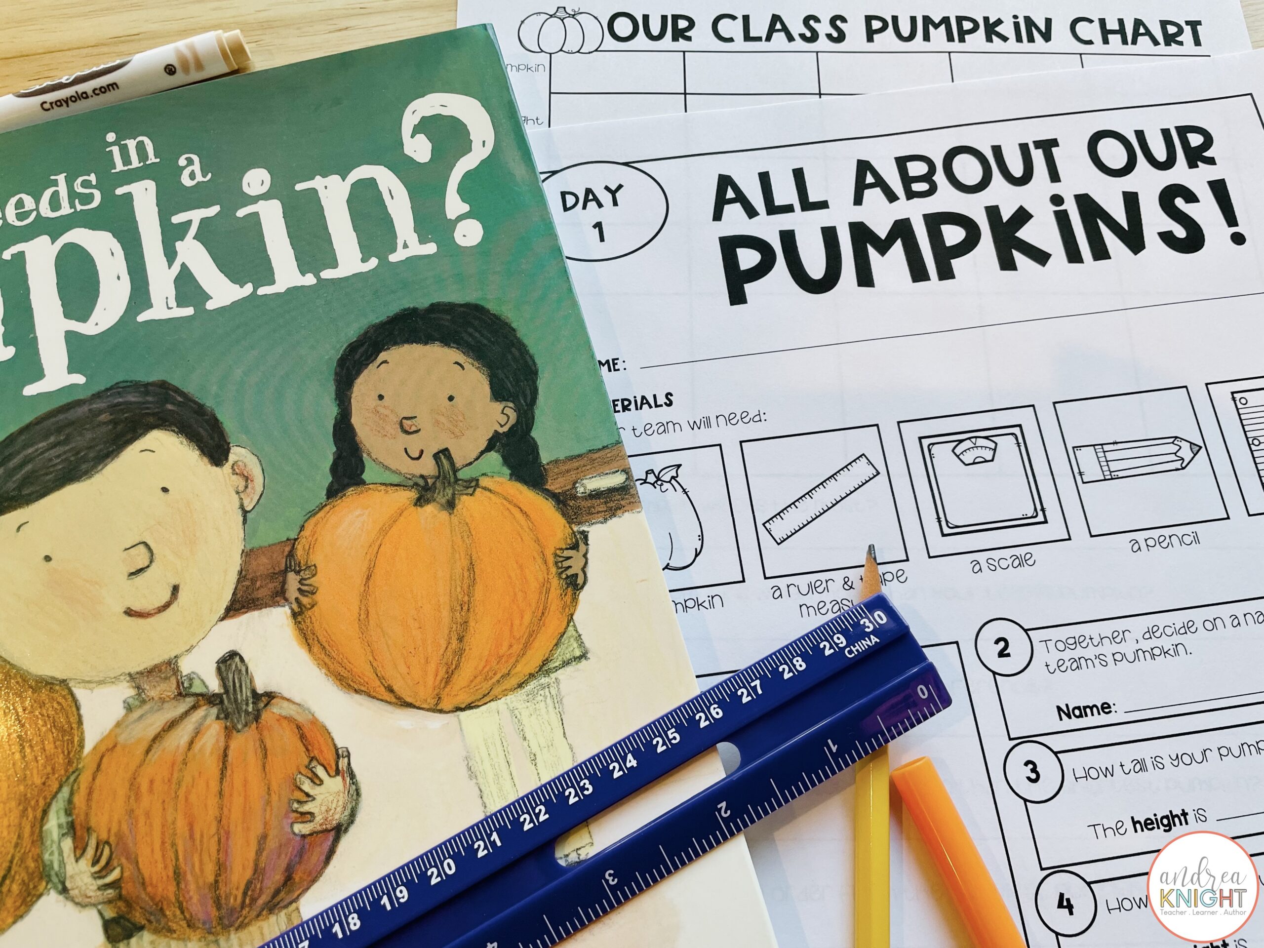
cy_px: 474
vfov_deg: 53.1
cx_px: 632
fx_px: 949
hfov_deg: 67.3
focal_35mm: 26
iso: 125
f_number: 1.6
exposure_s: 1/120
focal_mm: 4.2
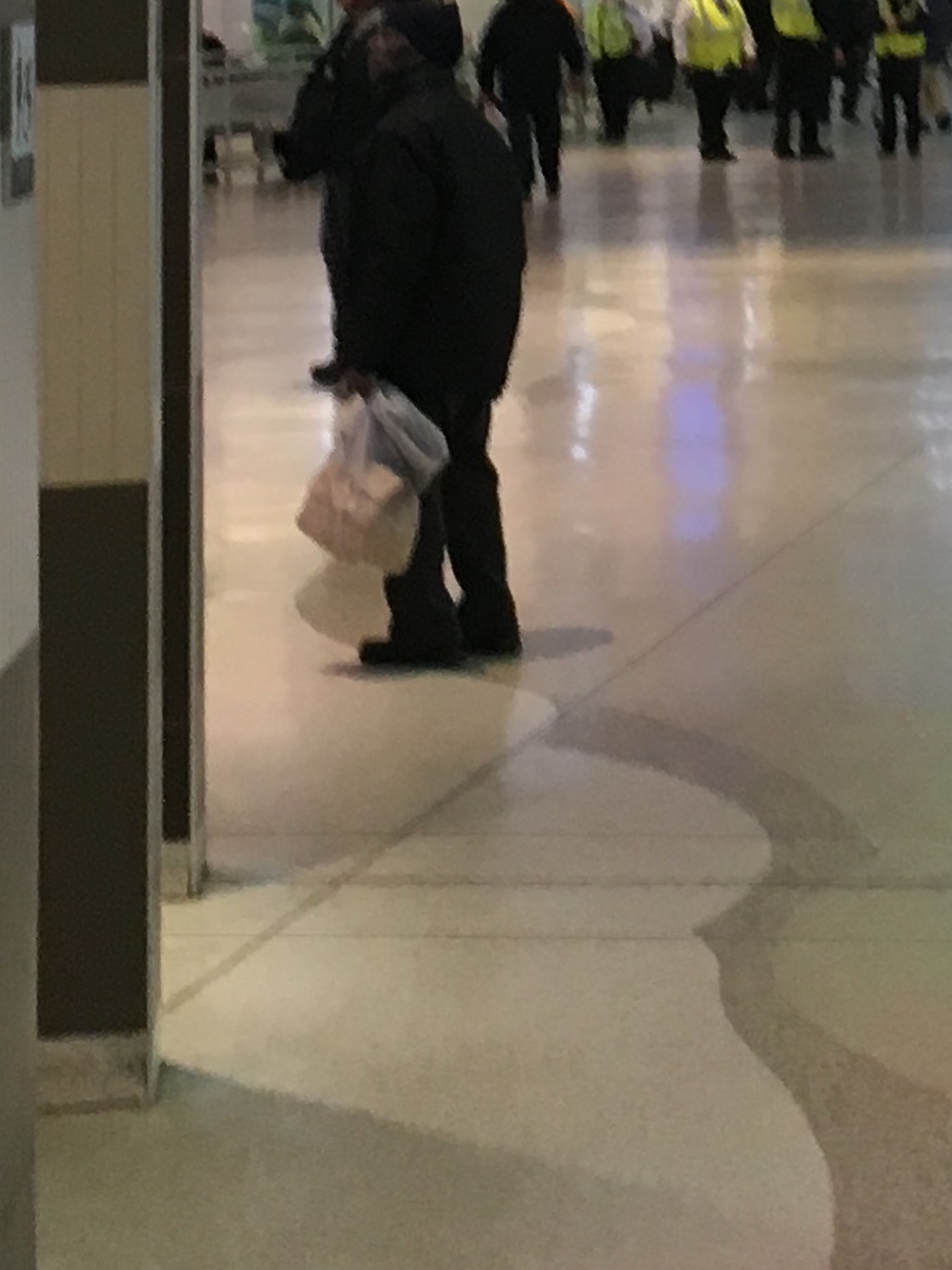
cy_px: -516
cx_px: 1033
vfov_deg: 14.7
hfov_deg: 11.5
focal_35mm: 127
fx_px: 4656
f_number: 2.2
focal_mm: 4.15
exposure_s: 1/30
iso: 80
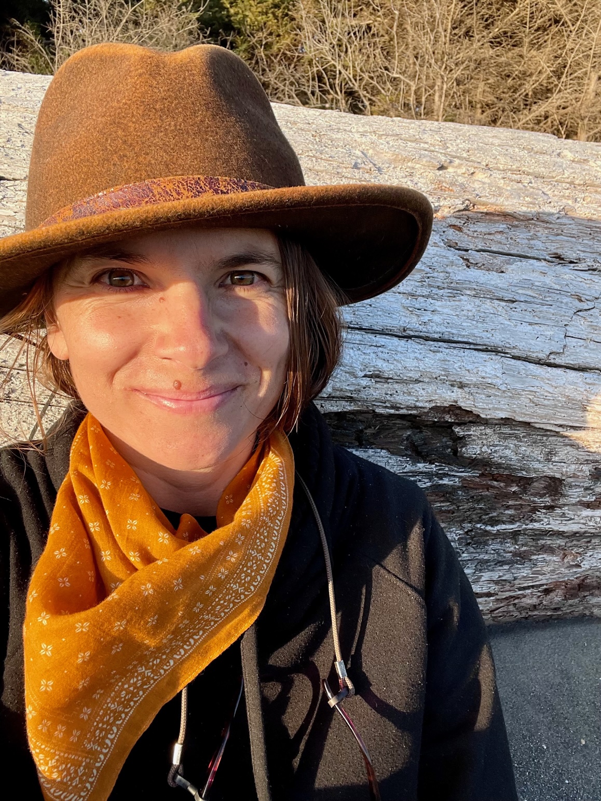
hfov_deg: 46.8
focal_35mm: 30
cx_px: 300
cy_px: 400
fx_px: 694
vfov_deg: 60.0
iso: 25
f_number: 2.2
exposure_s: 1/289
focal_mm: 2.71
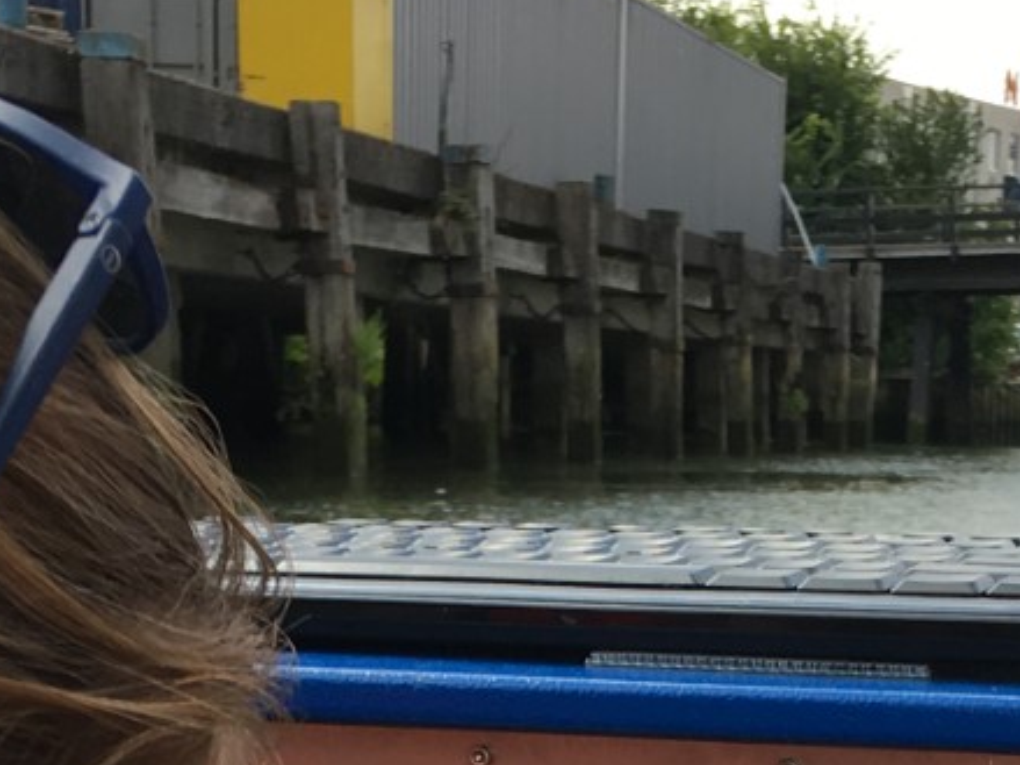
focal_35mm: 119
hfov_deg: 16.4
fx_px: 3506
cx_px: 797
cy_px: 1246
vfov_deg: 11.7
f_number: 2.2
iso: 25
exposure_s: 1/490
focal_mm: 4.15
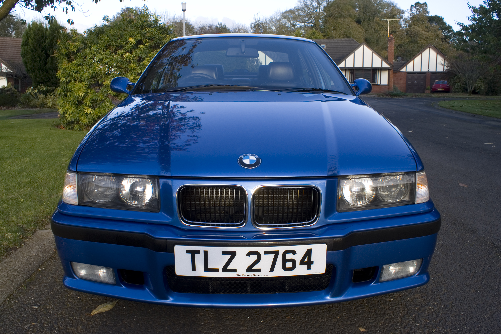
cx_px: 245
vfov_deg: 46.4
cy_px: 165
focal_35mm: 28
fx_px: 390
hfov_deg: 65.5
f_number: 6.3
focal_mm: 18
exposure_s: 1/50
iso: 100
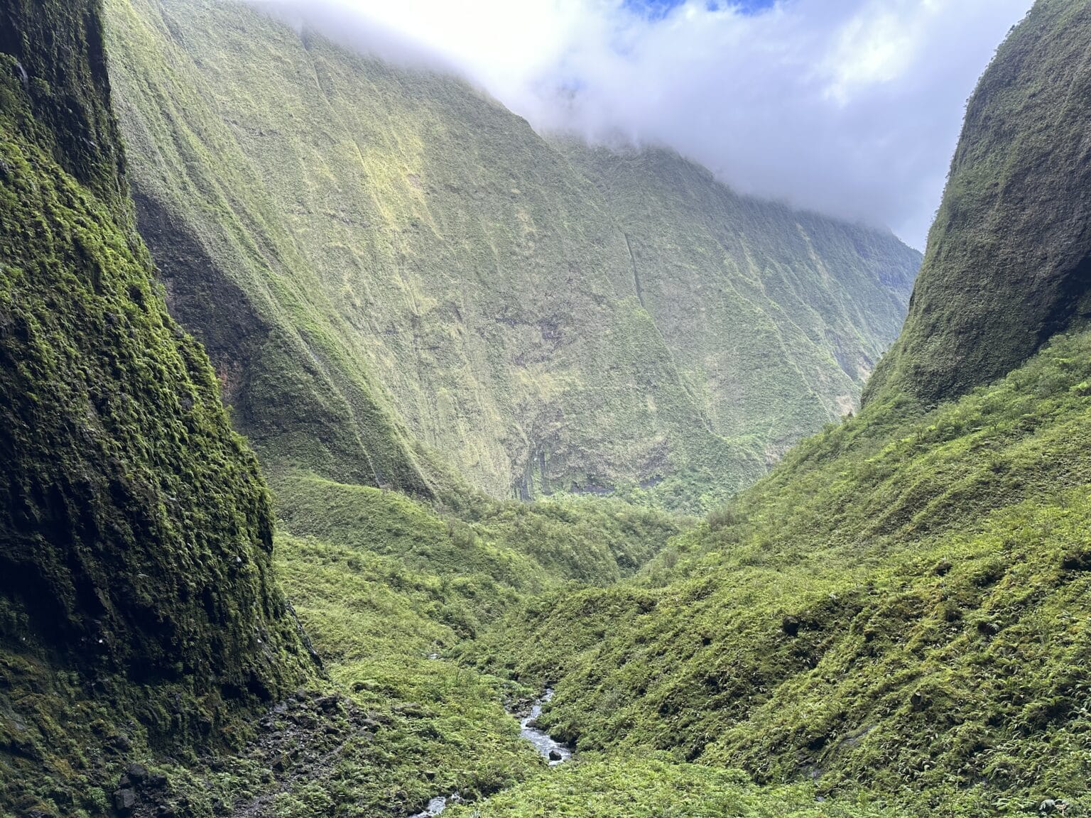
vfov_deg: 56.8
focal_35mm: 24
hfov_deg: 71.6
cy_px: 409
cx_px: 546
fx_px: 756
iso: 80
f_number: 1.78
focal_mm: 6.86
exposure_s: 1/473
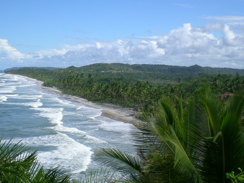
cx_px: 113
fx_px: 395
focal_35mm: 56
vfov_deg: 26.1
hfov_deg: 34.3
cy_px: 85
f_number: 4.6
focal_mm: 6.3
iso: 50
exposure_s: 1/454
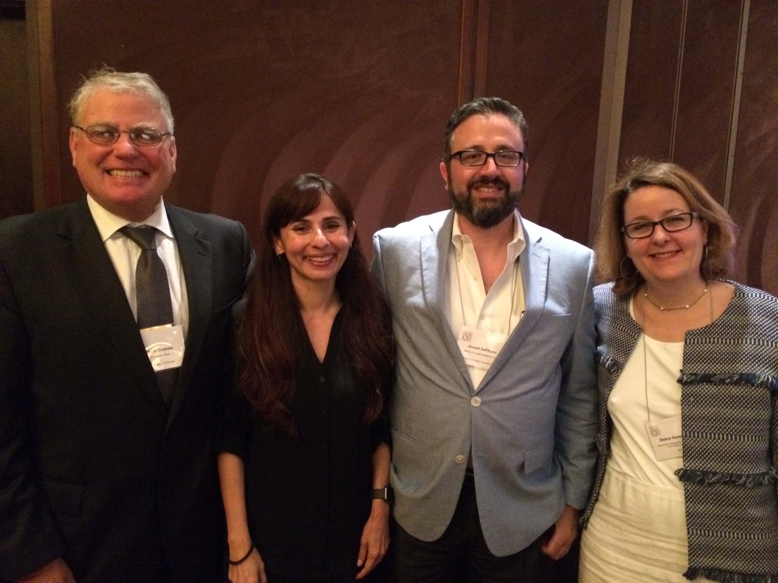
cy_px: 292
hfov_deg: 61.7
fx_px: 652
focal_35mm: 29
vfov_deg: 48.2
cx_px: 389
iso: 640
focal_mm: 4.15
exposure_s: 1/15
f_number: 2.2
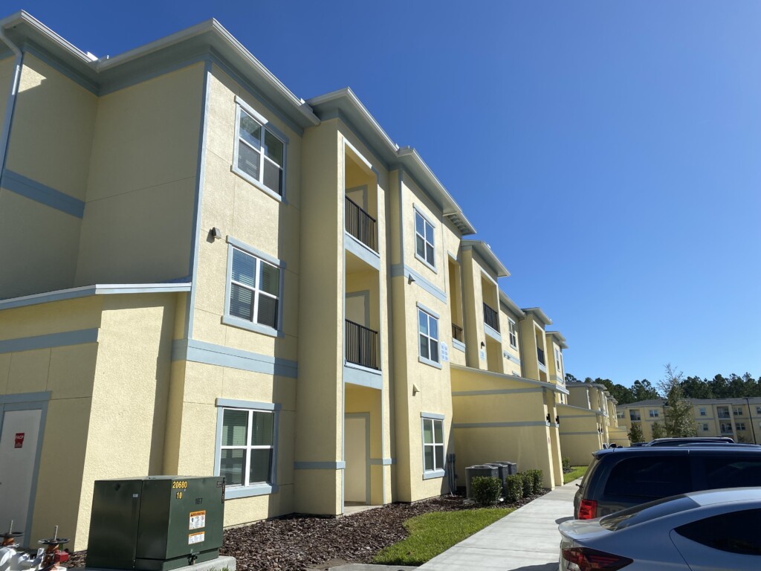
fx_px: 572
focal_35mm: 26
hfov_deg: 67.3
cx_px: 380
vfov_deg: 53.1
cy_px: 286
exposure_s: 1/5025
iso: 32
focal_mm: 4.25
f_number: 1.8
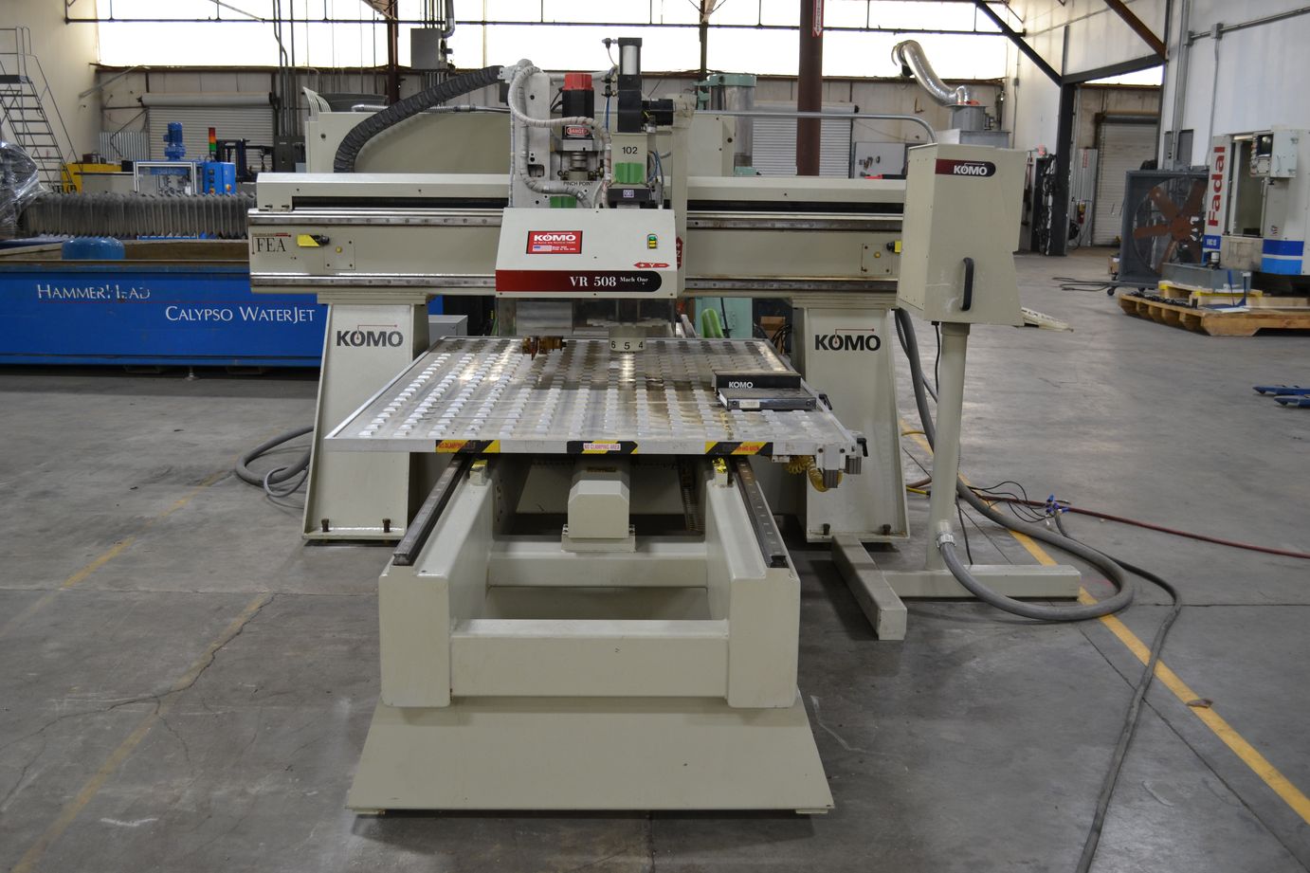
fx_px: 1201
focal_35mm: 33
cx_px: 655
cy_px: 436
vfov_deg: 40.0
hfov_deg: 57.2
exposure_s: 1/50
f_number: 4
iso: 400
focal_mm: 22
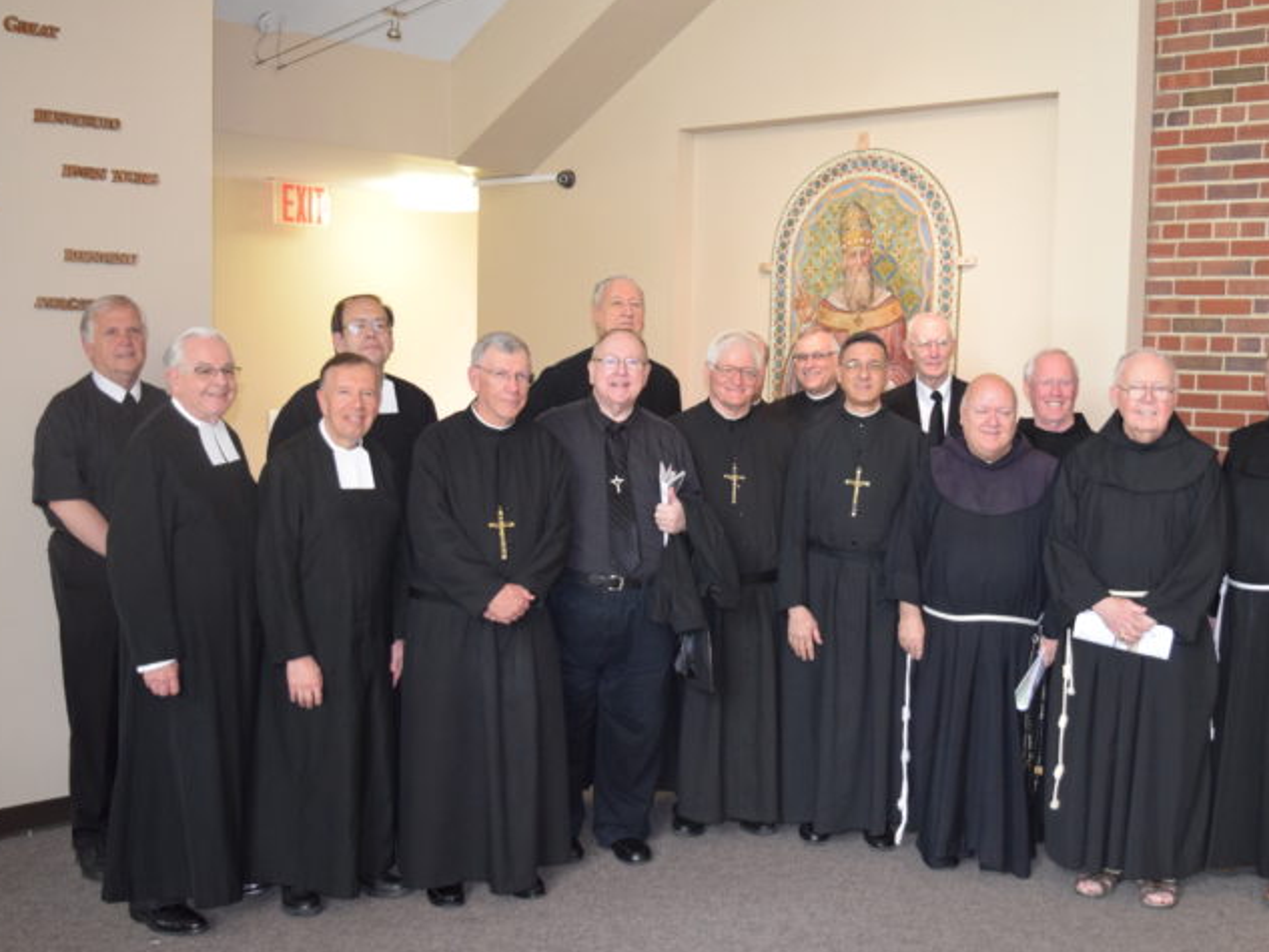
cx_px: 708
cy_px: 504
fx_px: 1540
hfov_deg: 44.7
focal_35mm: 42
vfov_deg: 34.4
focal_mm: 24
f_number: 4
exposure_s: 1/60
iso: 1800
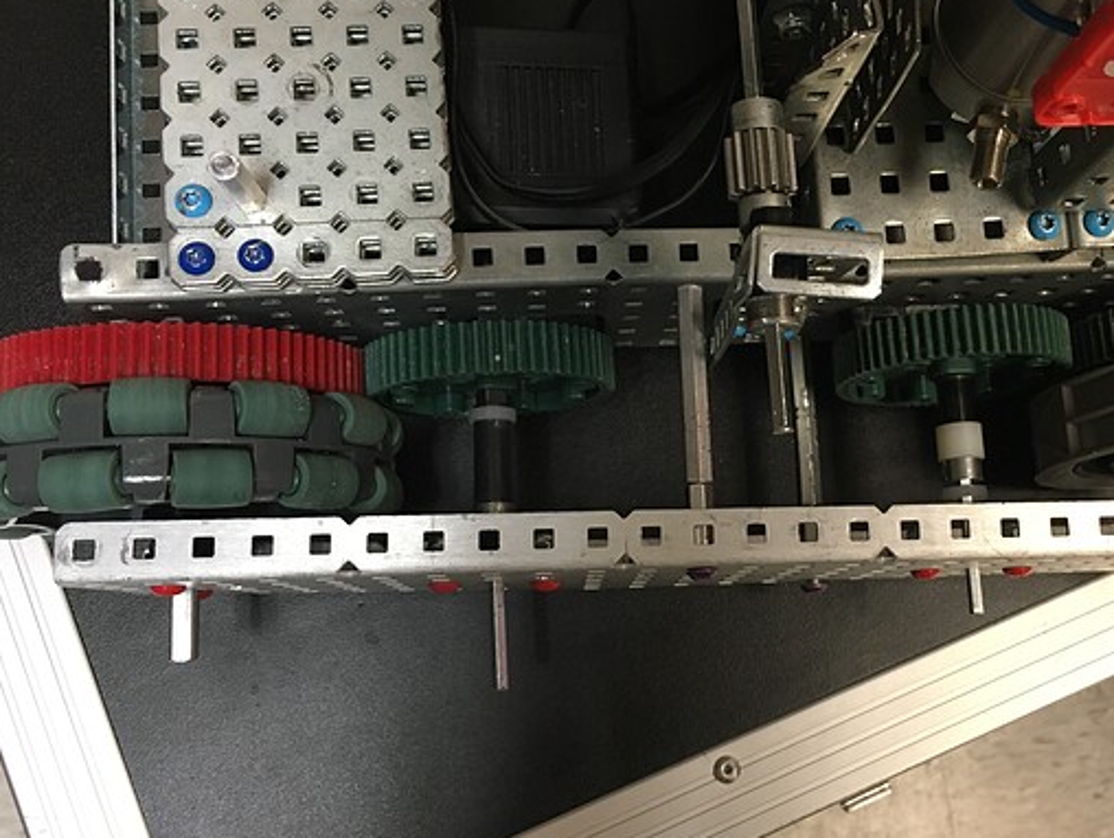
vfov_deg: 37.8
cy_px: 415
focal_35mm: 38
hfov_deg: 48.3
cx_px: 726
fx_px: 1224
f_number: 2.2
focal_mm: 4.15
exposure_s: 1/30
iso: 125
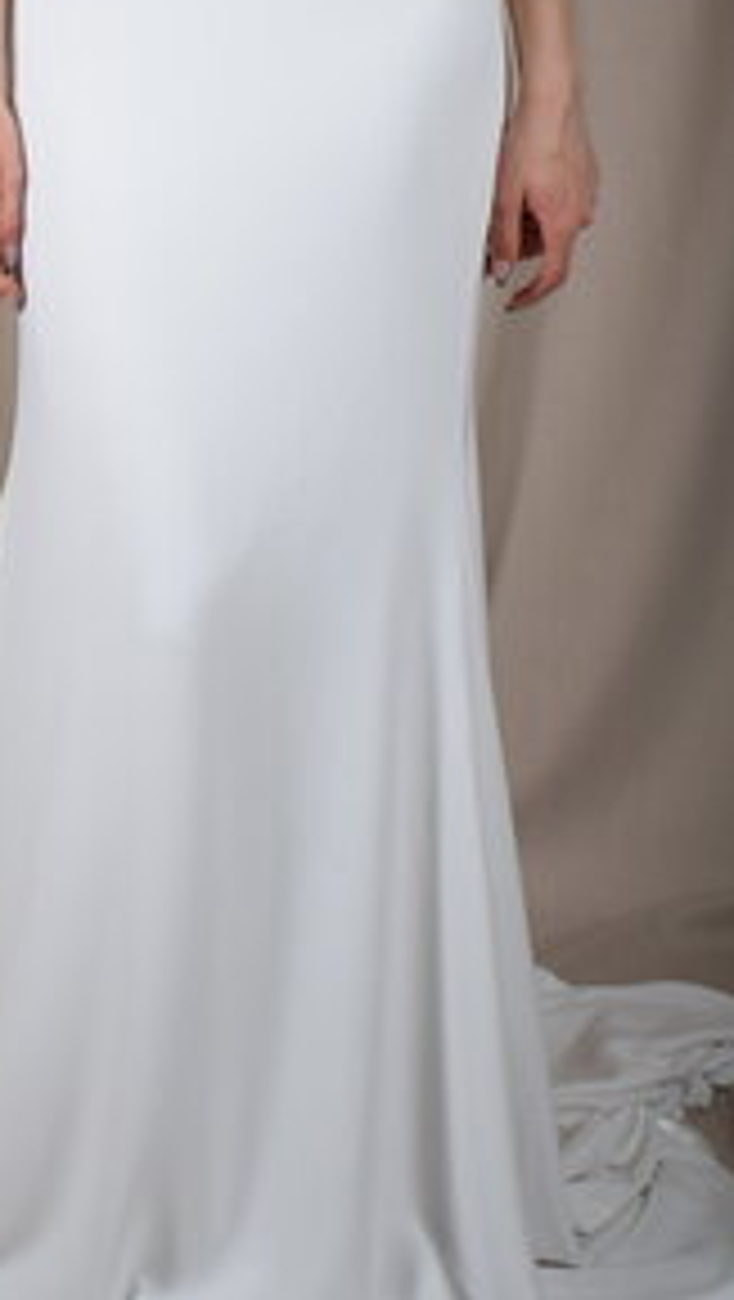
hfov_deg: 9.8
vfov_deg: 17.0
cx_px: 162
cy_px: 135
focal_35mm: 124
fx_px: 4282
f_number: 4.2
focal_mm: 38
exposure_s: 1/200
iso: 100
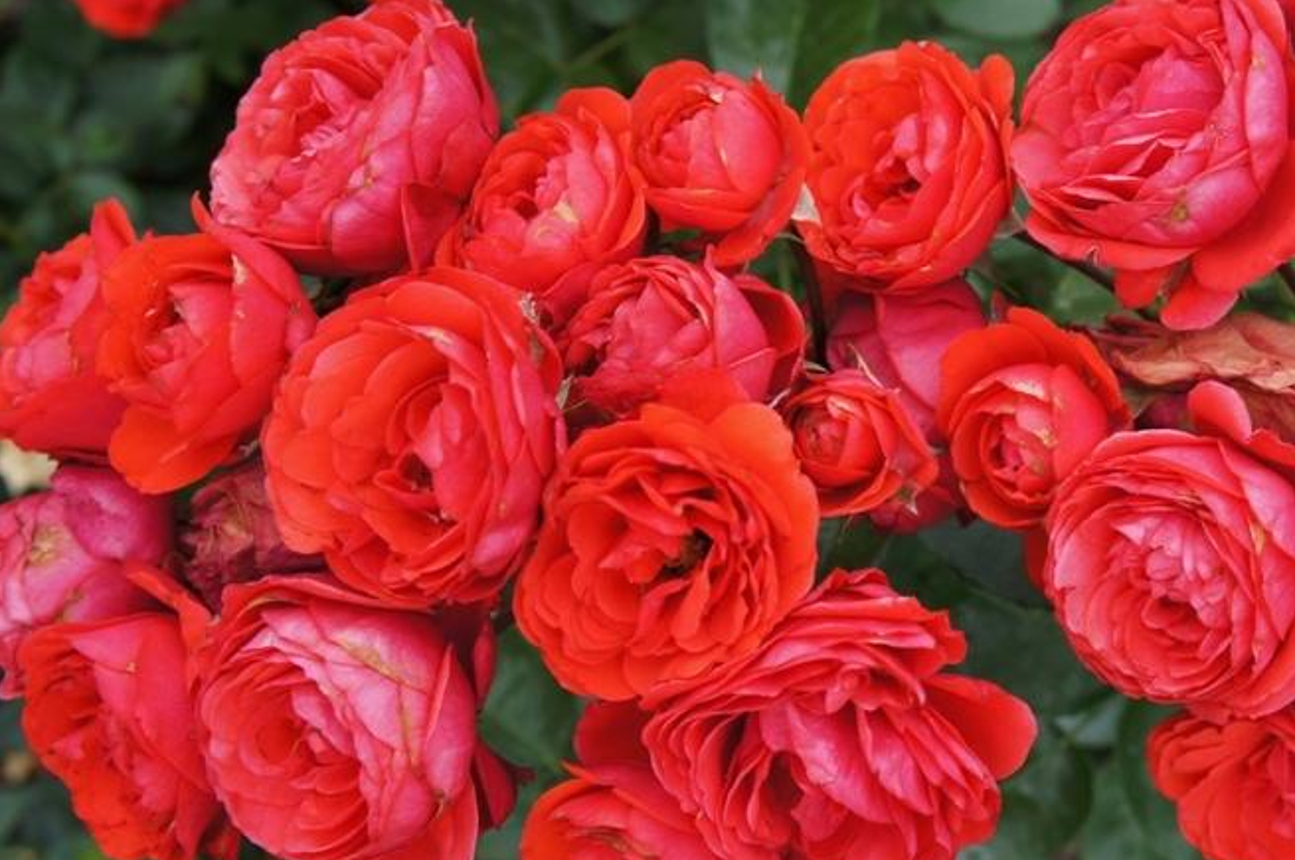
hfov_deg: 32.7
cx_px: 876
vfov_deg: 22.3
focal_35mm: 61
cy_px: 390
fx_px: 2183
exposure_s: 1/250
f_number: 5
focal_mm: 27
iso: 200
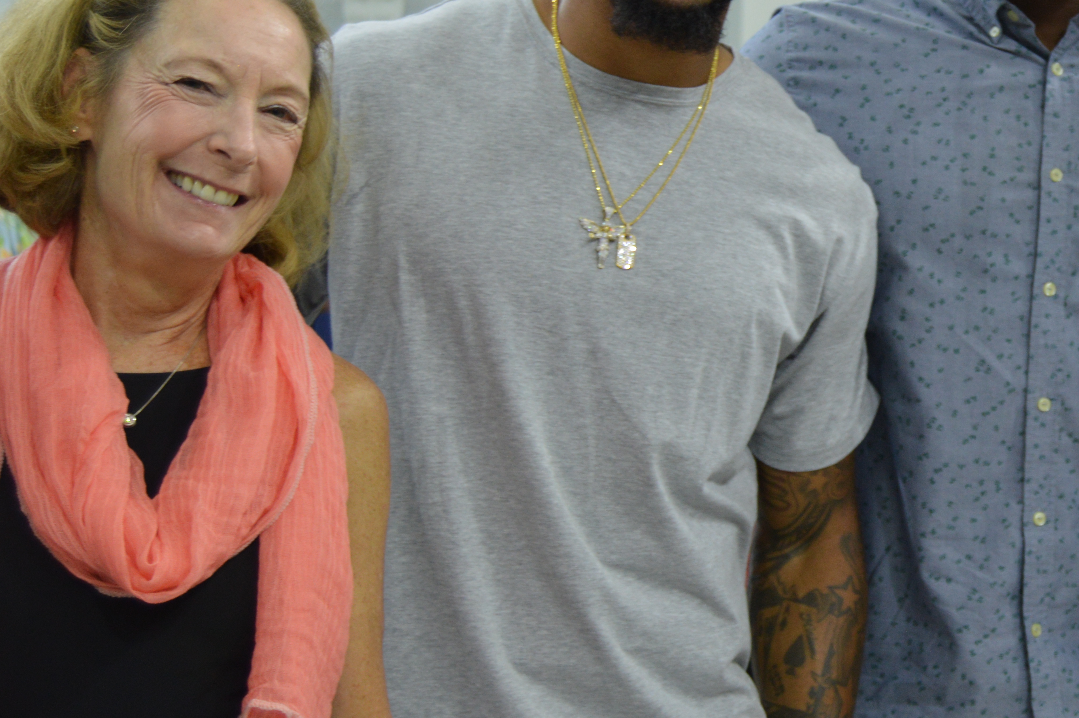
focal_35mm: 82
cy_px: 239
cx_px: 977
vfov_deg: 16.6
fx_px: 2456
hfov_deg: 24.1
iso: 400
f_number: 4.2
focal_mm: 30
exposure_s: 1/80
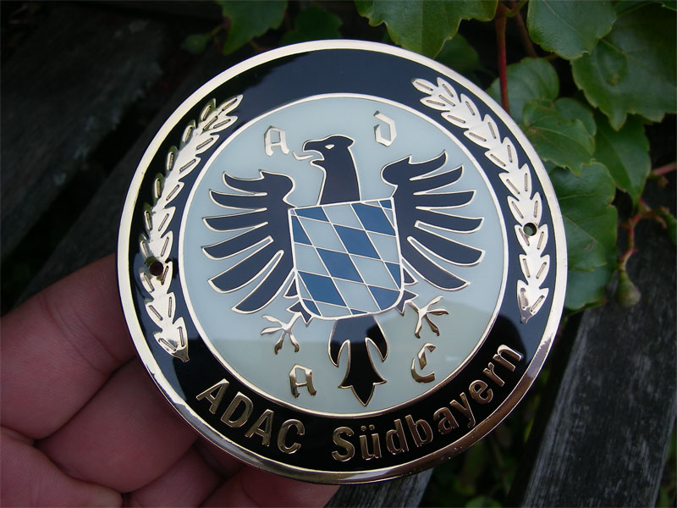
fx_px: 743
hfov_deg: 49.0
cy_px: 254
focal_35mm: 38
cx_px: 338
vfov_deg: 37.7
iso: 64
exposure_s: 1/160
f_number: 3.3
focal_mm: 6.3
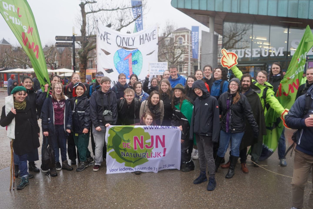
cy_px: 104
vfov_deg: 46.4
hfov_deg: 65.5
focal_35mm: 28
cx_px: 156
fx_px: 243
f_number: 4
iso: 250
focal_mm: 28
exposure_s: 1/160
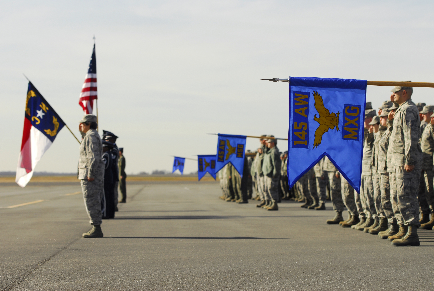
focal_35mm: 105
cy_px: 146
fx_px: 1267
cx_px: 217
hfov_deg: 19.4
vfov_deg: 13.1
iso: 200
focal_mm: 70
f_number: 5
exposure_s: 1/1600
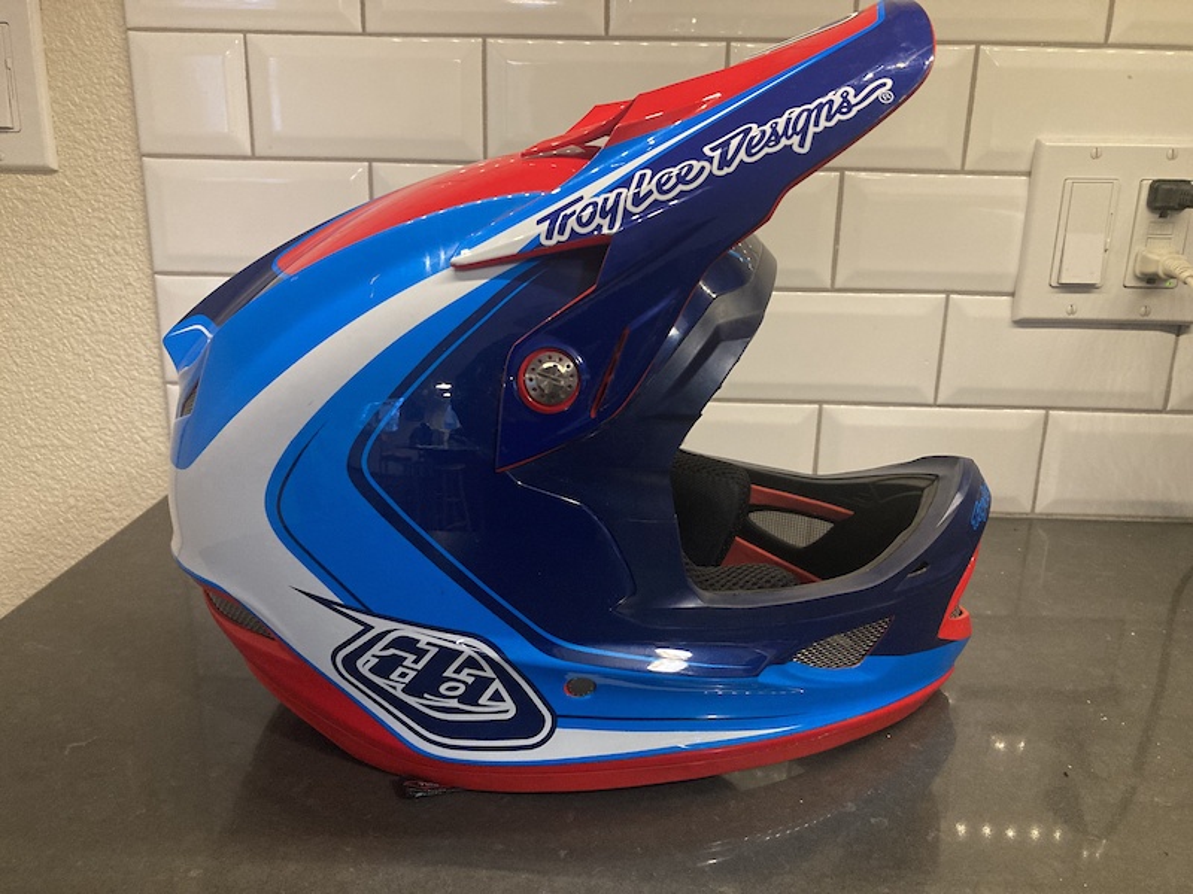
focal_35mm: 28
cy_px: 447
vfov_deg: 49.7
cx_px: 596
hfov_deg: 63.4
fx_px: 965
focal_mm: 3.99
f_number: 1.8
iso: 400
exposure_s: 1/40
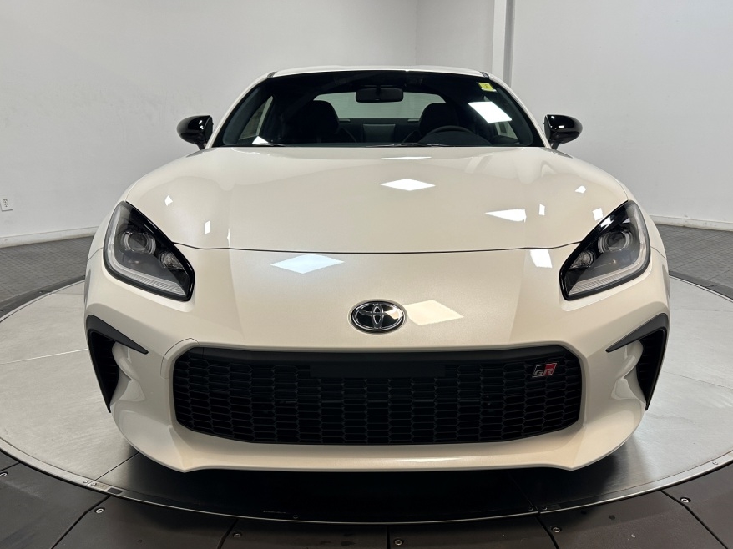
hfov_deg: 63.4
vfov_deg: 49.6
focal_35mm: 28
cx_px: 381
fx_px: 593
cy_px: 312
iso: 160
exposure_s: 1/60
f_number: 1.78
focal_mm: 6.86
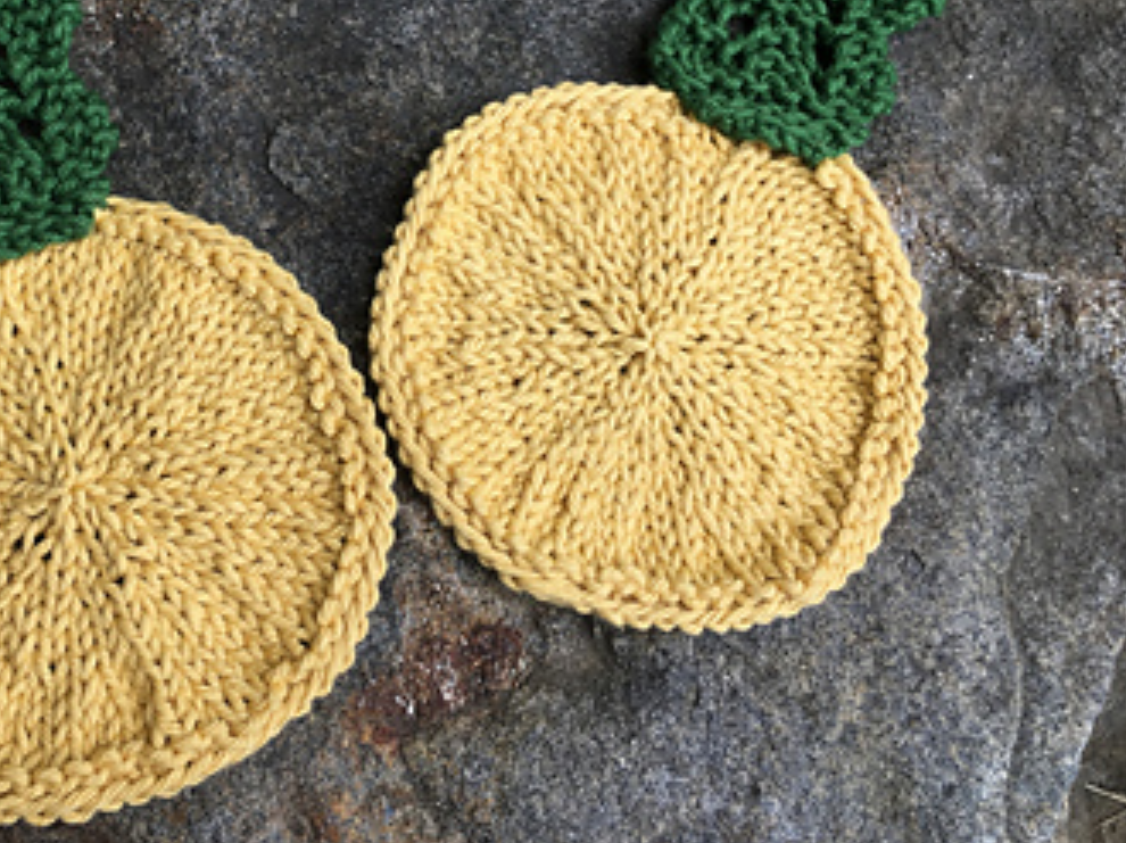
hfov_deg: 41.8
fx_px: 1430
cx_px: 293
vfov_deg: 32.4
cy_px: 241
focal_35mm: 44
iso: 25
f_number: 2.2
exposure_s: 1/277
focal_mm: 4.15
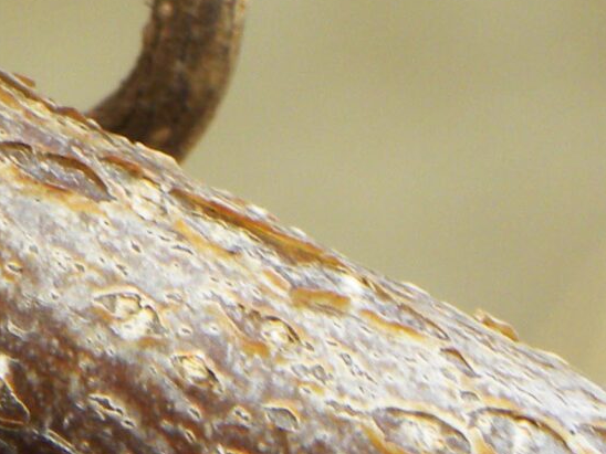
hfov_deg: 2.9
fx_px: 11782
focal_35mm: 673
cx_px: -534
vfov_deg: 2.2
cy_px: -458
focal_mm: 25.7
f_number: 4.5
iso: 64
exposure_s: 1/92.7
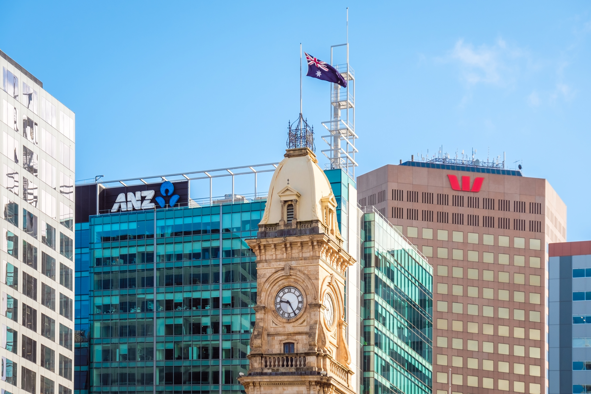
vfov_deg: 14.6
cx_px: 296
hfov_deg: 21.7
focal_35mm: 94
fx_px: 1543
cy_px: 197
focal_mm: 62.4
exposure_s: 1/400
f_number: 6.4
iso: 200
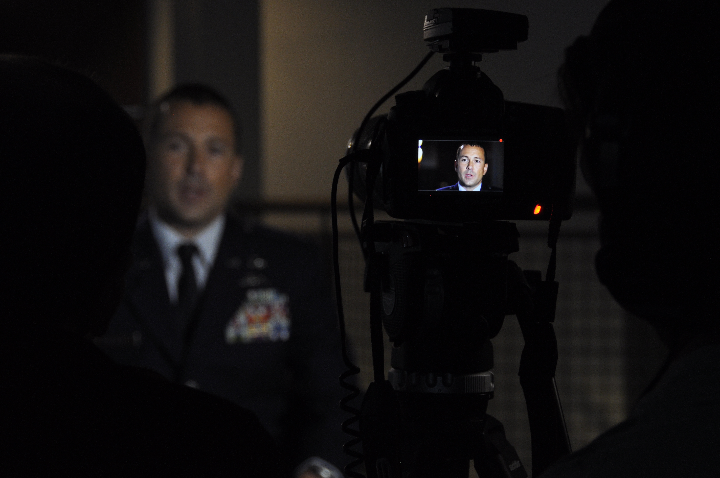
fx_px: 2097
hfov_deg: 19.5
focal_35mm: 105
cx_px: 360
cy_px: 239
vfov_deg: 13.0
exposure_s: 1/20
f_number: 5
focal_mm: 70
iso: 800
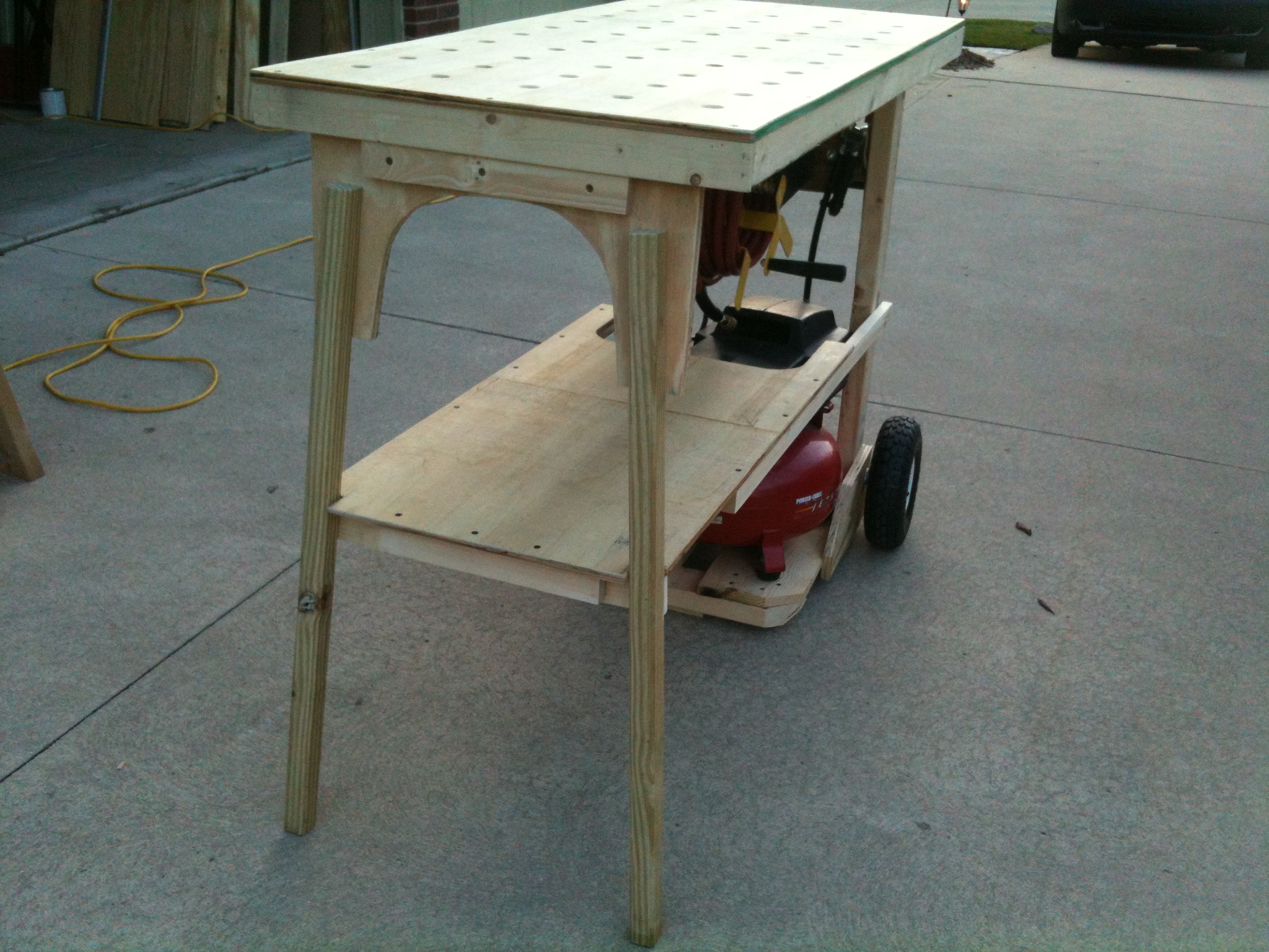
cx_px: 634
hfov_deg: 52.6
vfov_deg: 40.7
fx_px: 1283
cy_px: 476
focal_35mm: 35
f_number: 2.8
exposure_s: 1/120
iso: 125
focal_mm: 3.85
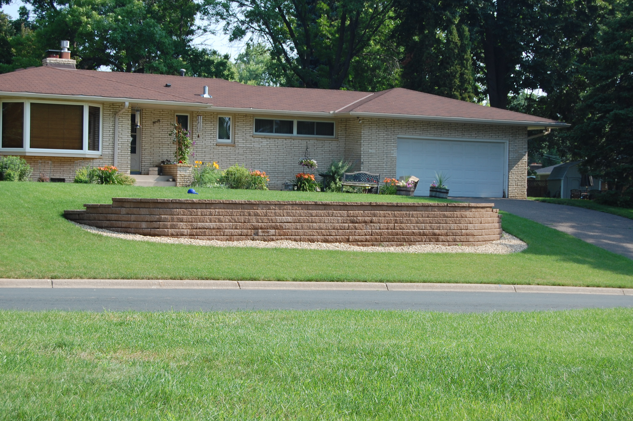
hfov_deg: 29.3
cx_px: 316
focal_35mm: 69
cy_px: 210
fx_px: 1212
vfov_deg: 19.7
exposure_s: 1/250
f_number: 8
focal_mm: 46
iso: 200
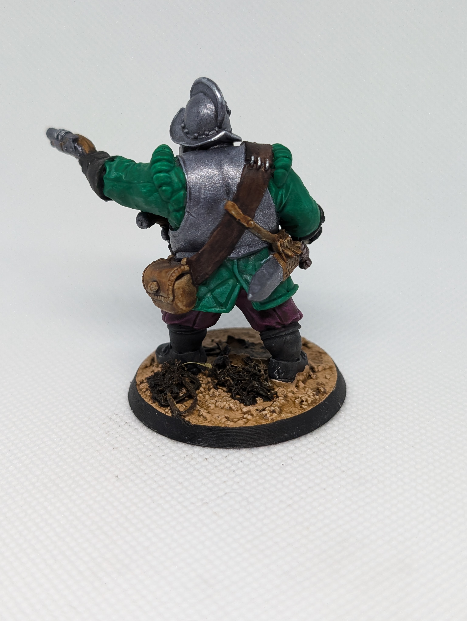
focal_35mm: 49
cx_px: 234
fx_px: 879
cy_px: 310
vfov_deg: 38.9
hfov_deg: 29.7
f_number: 1.68
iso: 100
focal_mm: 6.9
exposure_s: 1/161
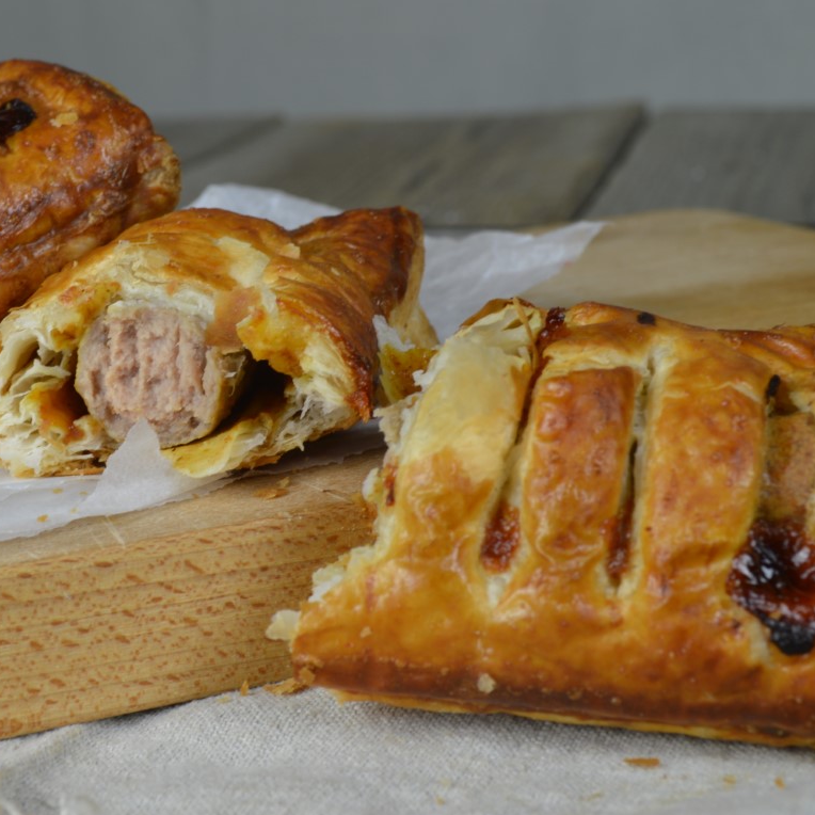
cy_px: 409
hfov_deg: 22.3
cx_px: 243
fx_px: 2051
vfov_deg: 22.5
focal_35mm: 77
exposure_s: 1/5
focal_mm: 40
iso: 100
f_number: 9
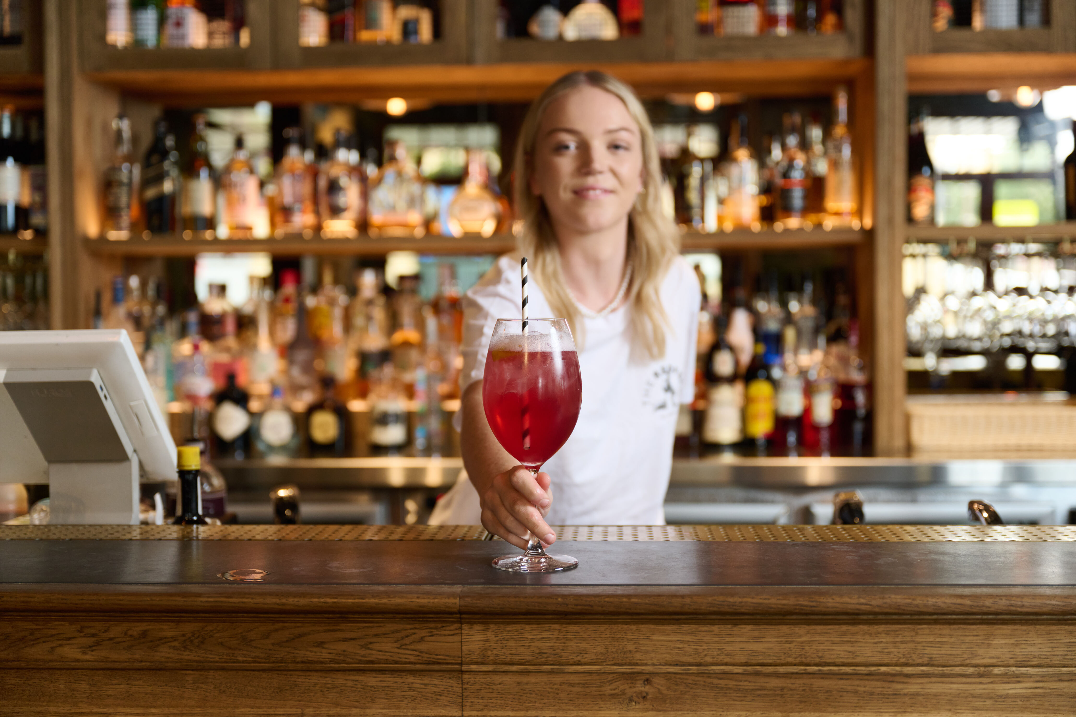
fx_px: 1435
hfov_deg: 41.1
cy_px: 358
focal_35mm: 48
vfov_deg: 28.1
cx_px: 538
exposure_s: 1/125
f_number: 2.8
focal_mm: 48
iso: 400
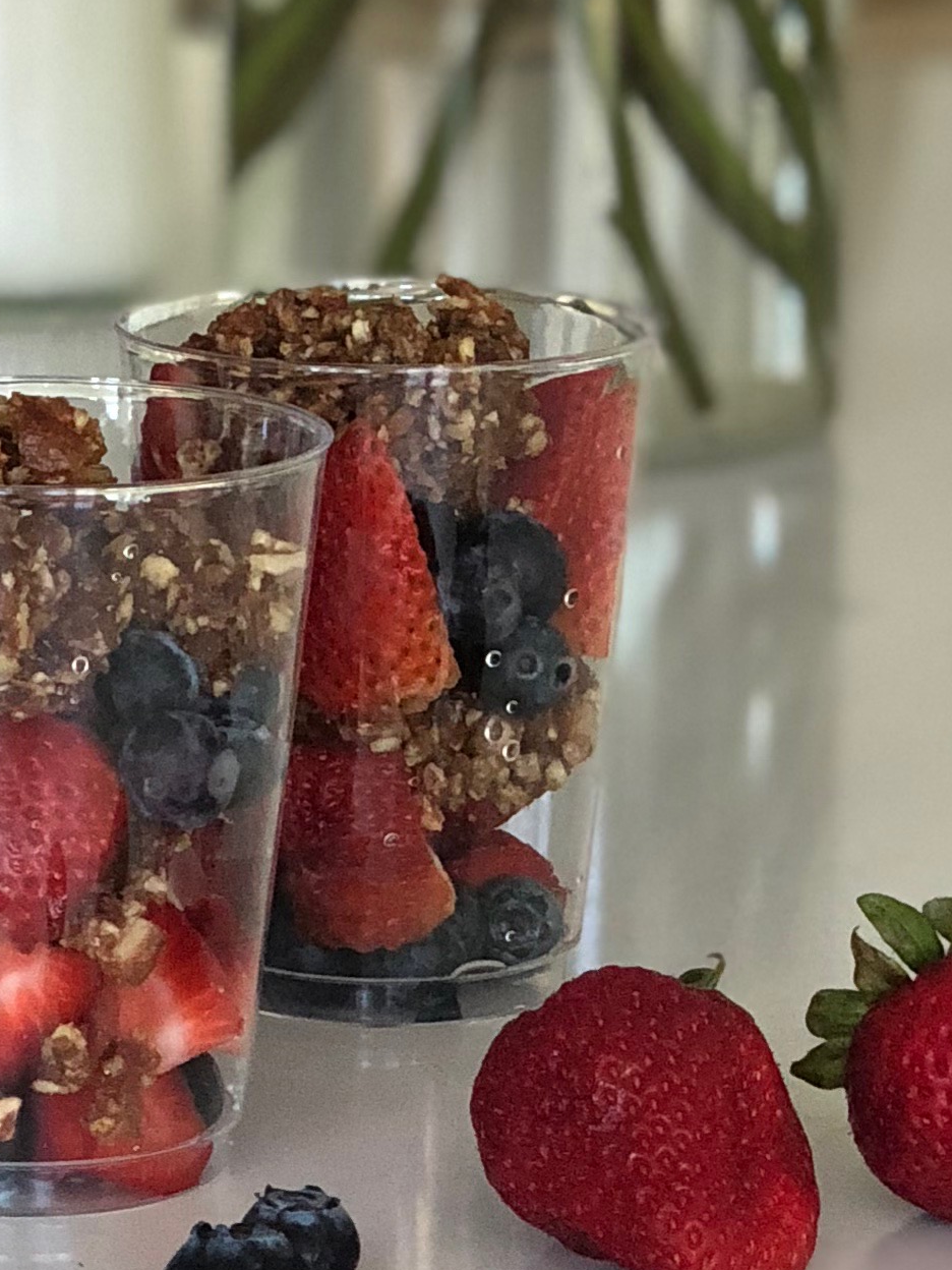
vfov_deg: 11.7
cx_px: 155
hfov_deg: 8.8
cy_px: 176
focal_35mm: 168
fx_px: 6160
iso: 160
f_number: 2.4
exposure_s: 1/24
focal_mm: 6
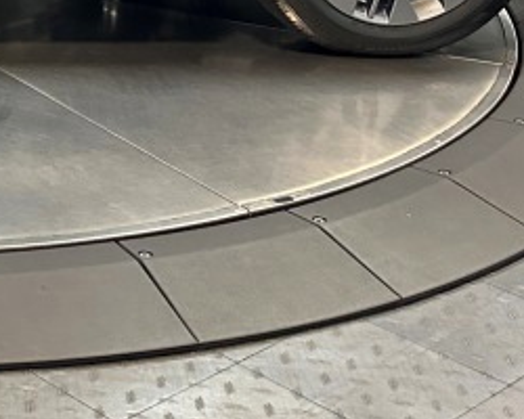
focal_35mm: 96
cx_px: -298
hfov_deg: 17.6
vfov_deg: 15.6
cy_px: -50
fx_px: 1489
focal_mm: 6.86
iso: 640
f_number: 1.78
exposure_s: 1/60
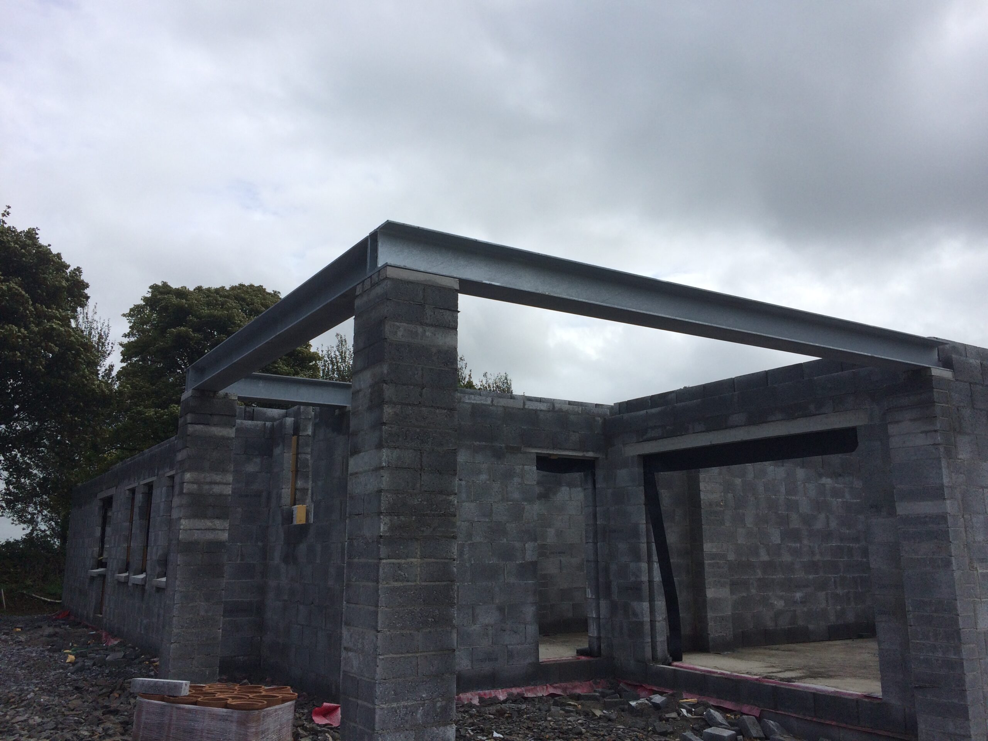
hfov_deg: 61.7
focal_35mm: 29
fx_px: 828
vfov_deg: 48.2
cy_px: 370
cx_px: 494
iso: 32
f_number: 2.2
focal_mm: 4.15
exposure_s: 1/3165
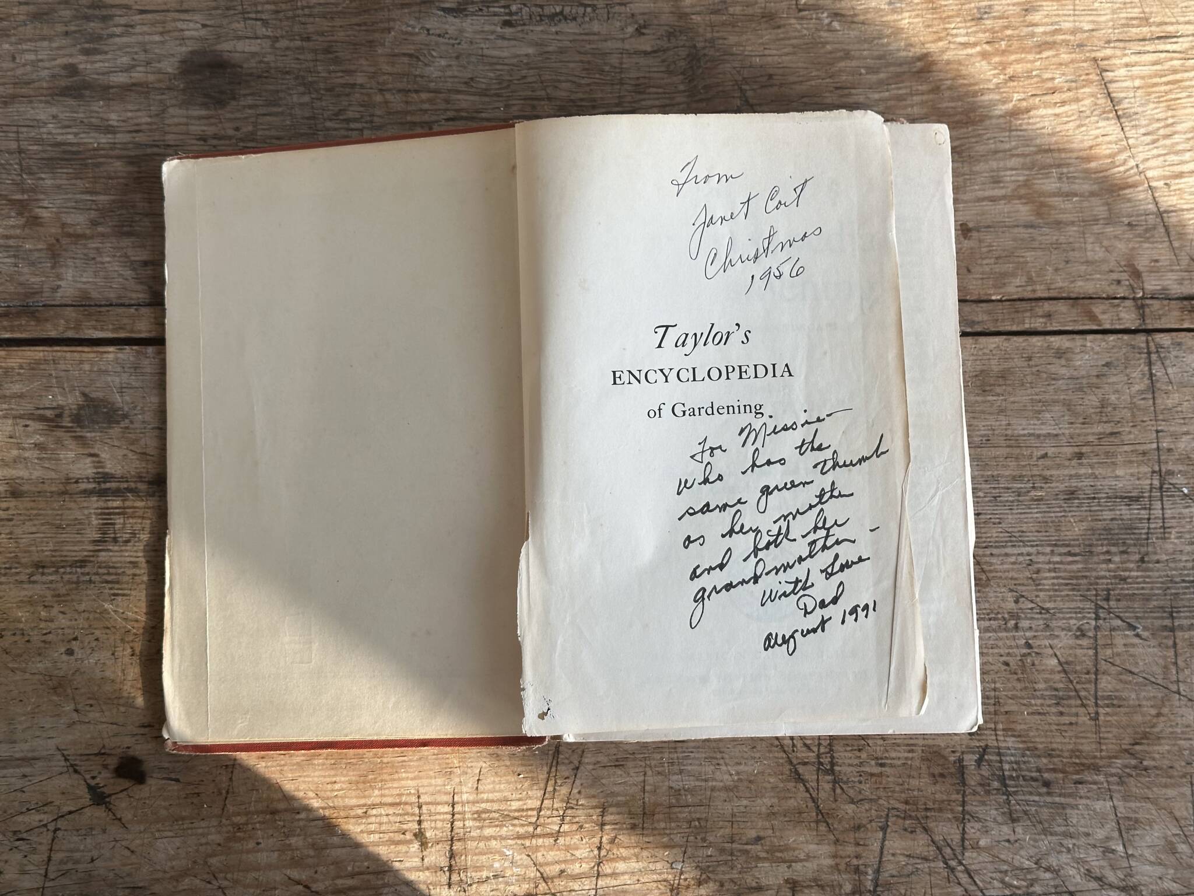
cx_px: 597
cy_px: 448
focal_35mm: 48
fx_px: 1656
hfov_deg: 39.7
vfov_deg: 30.3
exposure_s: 1/251
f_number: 1.78
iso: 50
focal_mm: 6.86
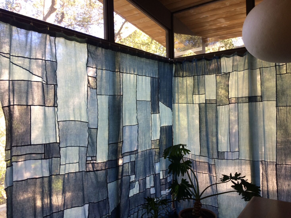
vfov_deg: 48.2
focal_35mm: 29
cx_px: 146
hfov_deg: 61.7
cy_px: 109
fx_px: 244
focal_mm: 4.15
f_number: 2.2
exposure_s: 1/30
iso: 40
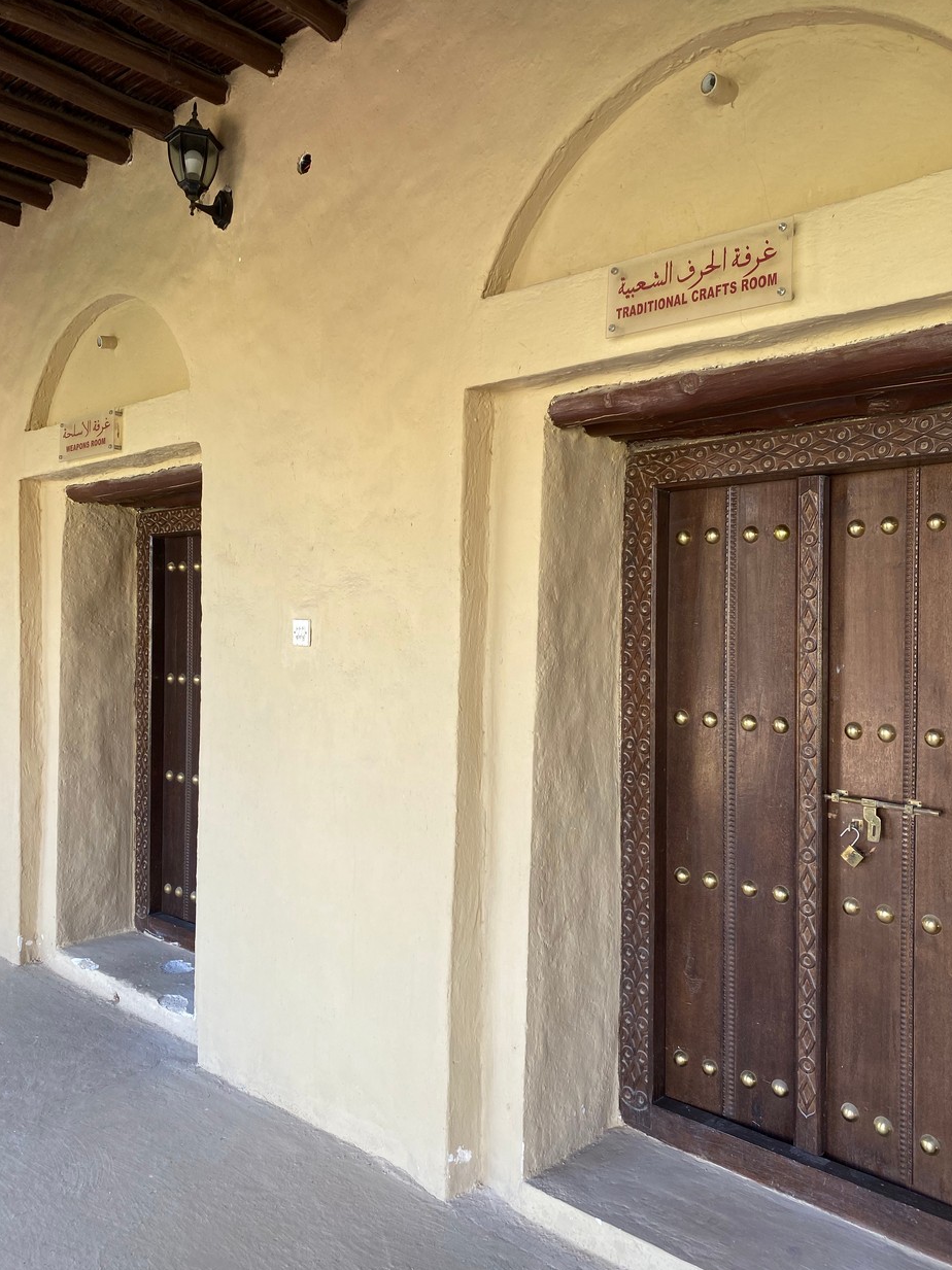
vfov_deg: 65.3
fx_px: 991
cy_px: 640
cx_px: 477
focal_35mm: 27
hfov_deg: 51.3
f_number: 1.8
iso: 32
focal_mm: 4.25
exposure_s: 1/159
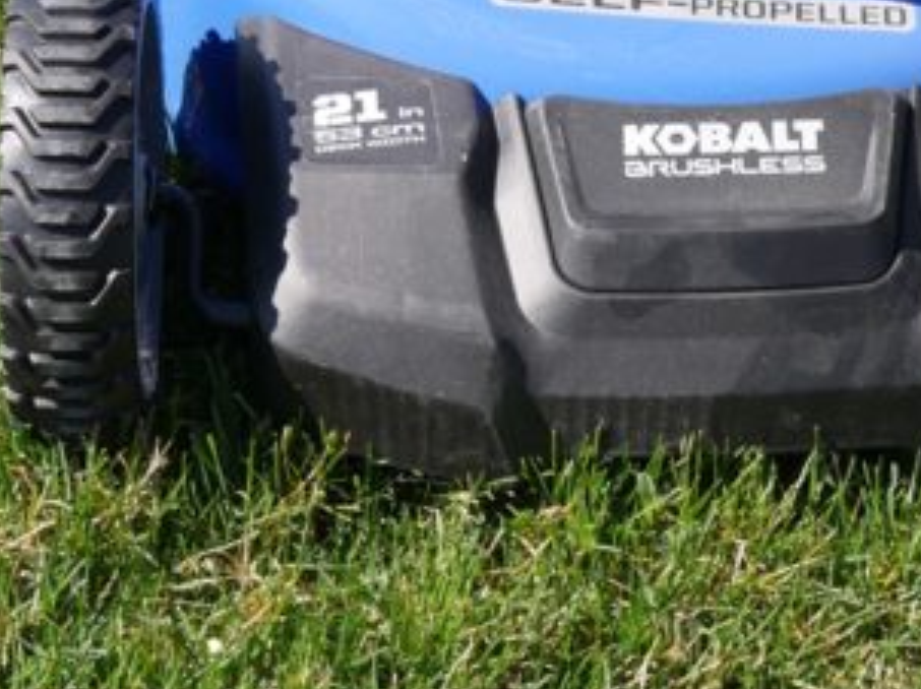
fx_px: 5078
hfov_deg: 10.3
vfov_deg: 7.8
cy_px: 171
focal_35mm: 191
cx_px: 697
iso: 200
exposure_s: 1/320
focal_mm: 46
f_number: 6.3
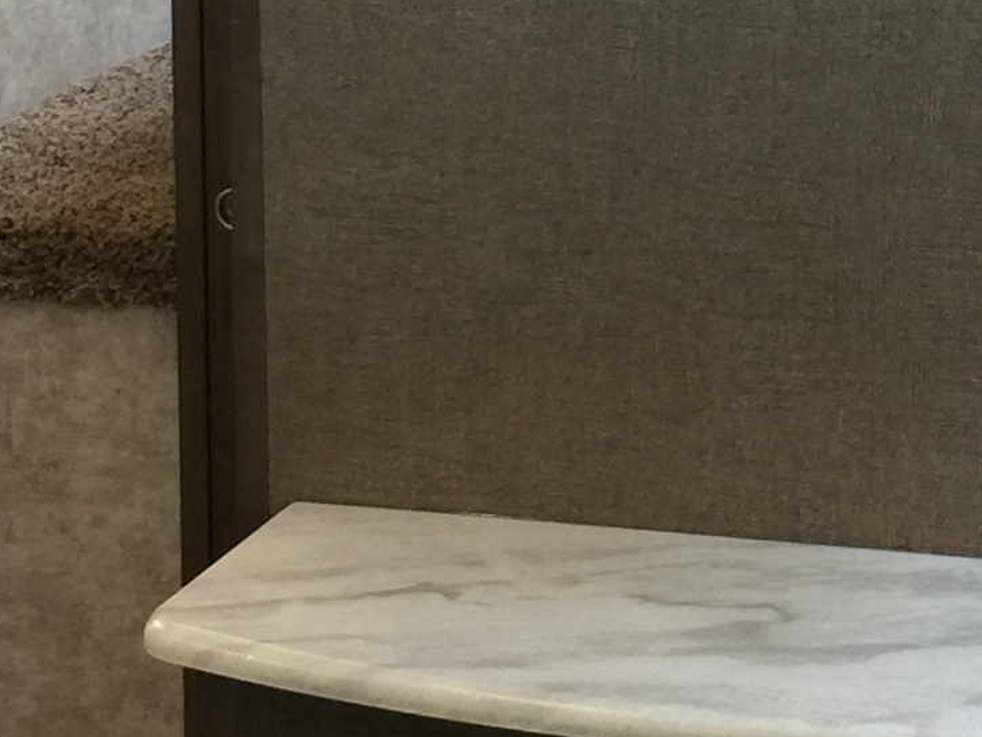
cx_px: 1005
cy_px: -339
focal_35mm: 130
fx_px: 3688
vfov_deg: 11.0
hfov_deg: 14.9
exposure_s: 1/15
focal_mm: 4.15
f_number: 2.2
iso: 32
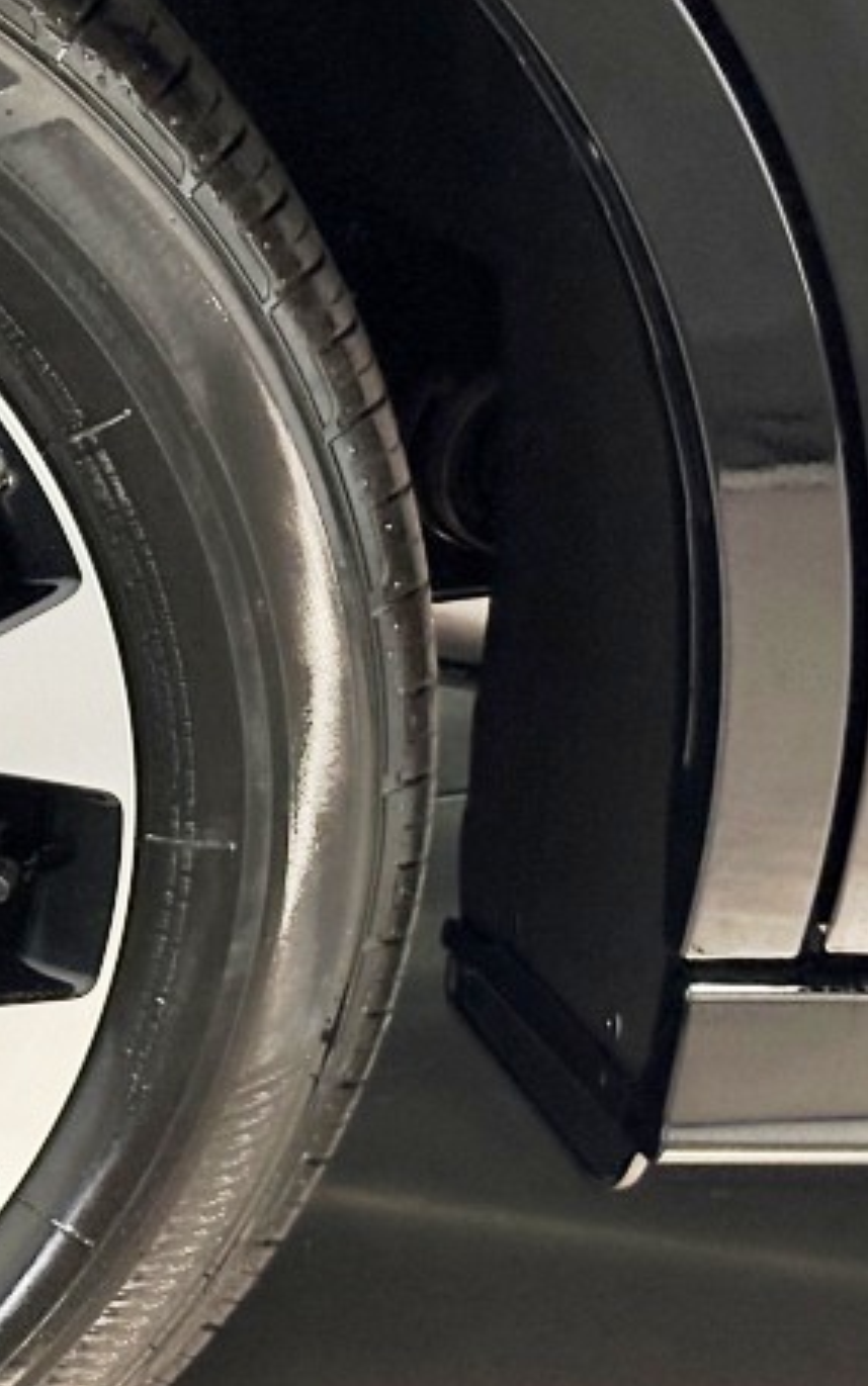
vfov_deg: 18.3
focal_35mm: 114
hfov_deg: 10.8
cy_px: 716
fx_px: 4311
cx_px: -649
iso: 640
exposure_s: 1/30
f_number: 1.78
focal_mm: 6.86
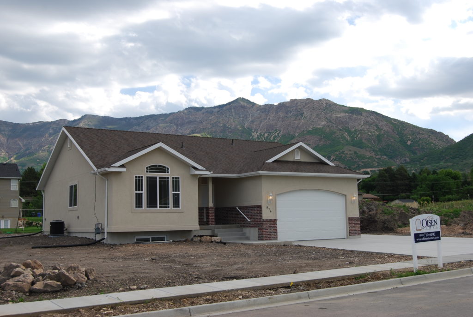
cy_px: 158
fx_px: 513
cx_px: 236
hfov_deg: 49.5
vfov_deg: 34.3
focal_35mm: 39
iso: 100
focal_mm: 26
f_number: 7.1
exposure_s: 1/200
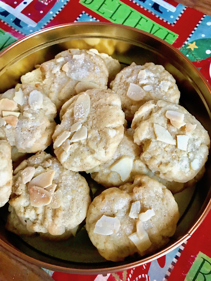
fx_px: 228
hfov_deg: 49.7
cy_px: 140
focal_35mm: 28
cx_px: 106
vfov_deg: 63.4
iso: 100
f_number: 1.8
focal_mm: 3.99
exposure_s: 1/15
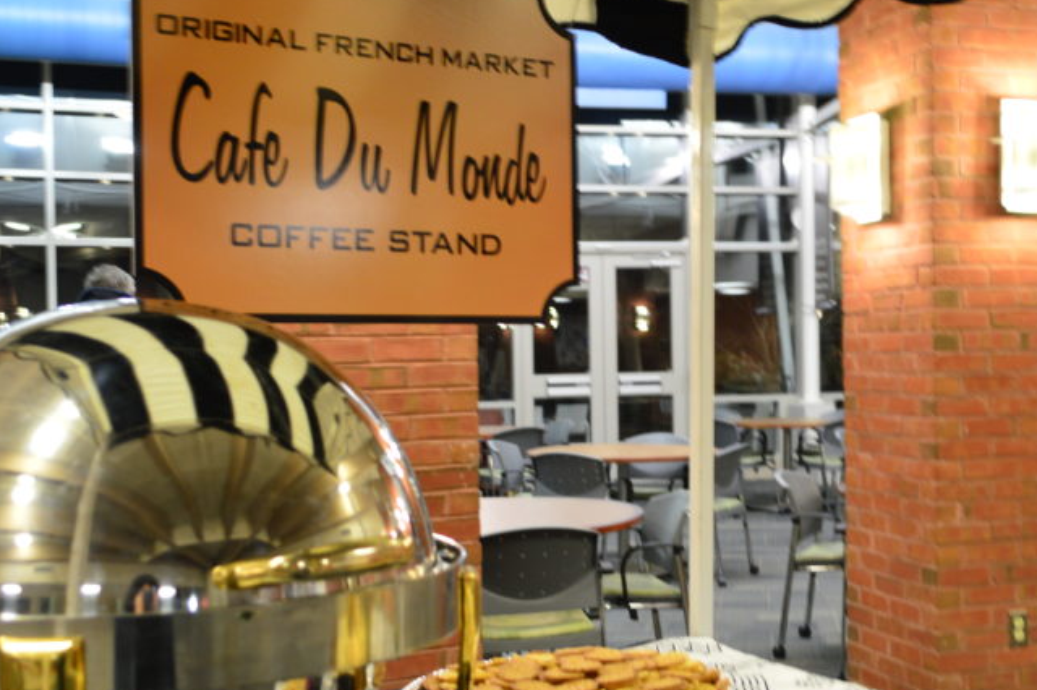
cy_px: 398
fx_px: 1382
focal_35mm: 48
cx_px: 608
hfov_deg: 41.0
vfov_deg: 28.0
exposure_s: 1/8
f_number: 3.8
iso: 450
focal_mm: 20
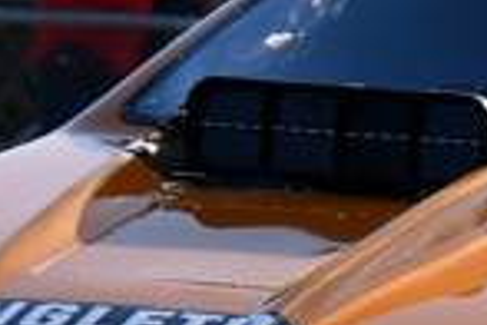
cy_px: 254
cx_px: 616
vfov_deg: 0.8
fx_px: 22703
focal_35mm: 1678
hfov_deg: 1.2
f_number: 5.6
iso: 160
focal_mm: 165
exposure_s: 1/1250
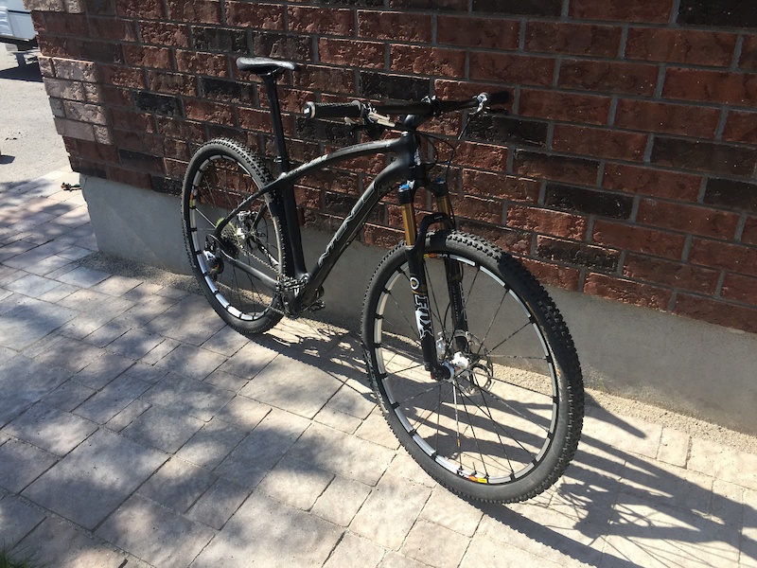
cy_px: 284
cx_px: 378
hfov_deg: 61.7
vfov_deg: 48.2
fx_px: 634
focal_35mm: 29
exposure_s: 1/989
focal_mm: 4.15
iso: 32
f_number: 2.2
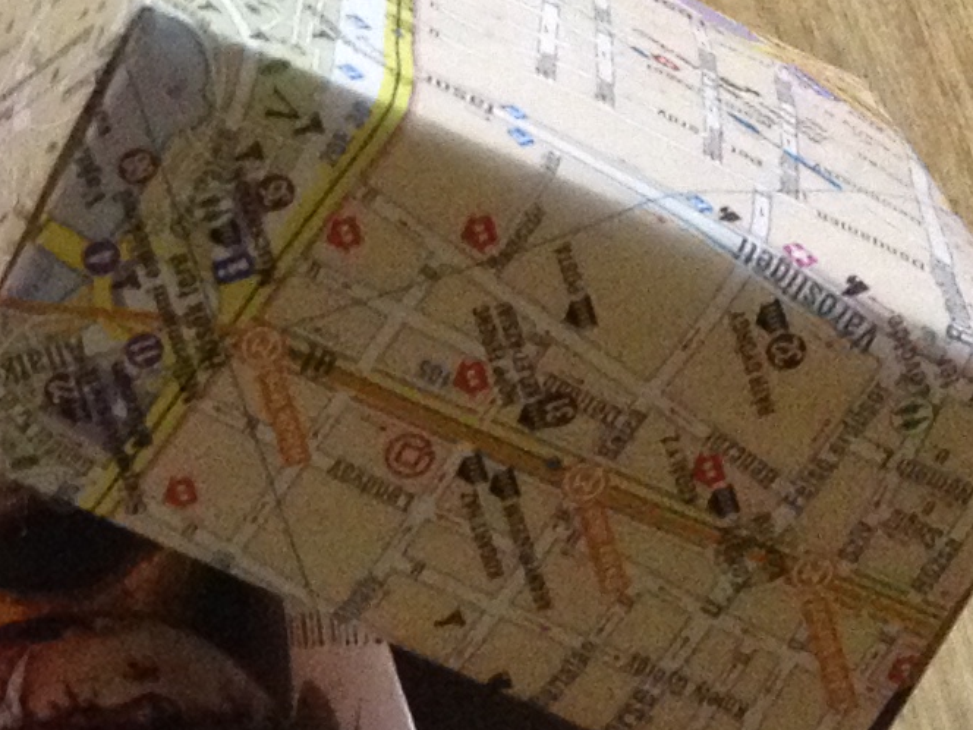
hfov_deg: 10.8
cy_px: 503
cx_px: -741
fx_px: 4835
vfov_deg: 8.6
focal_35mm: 172
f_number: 2.4
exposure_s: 1/20
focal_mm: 4.28
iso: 320
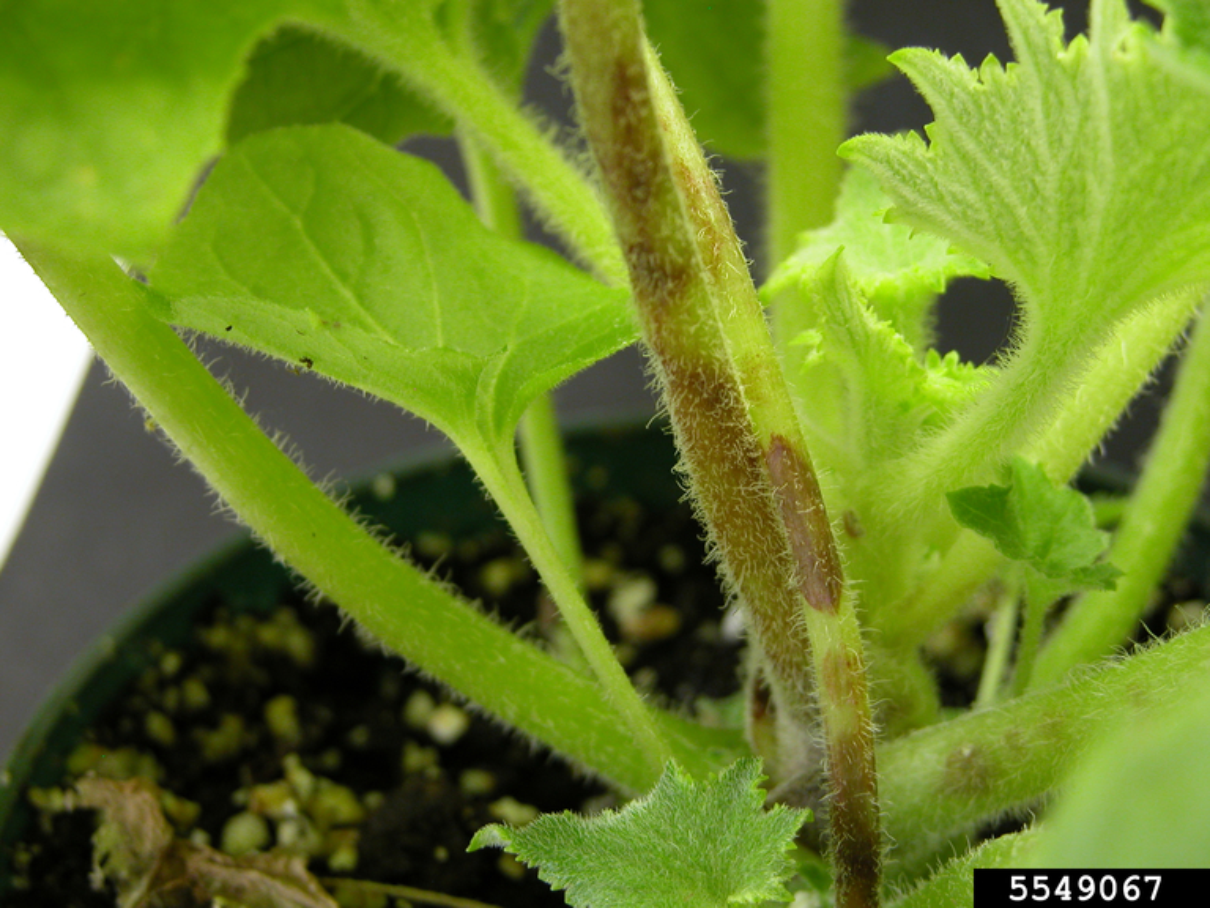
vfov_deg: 15.1
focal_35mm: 98
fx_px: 3426
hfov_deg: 20.0
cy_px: 454
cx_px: 605
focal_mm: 25.4
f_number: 3.6
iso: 164
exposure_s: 1/4.2
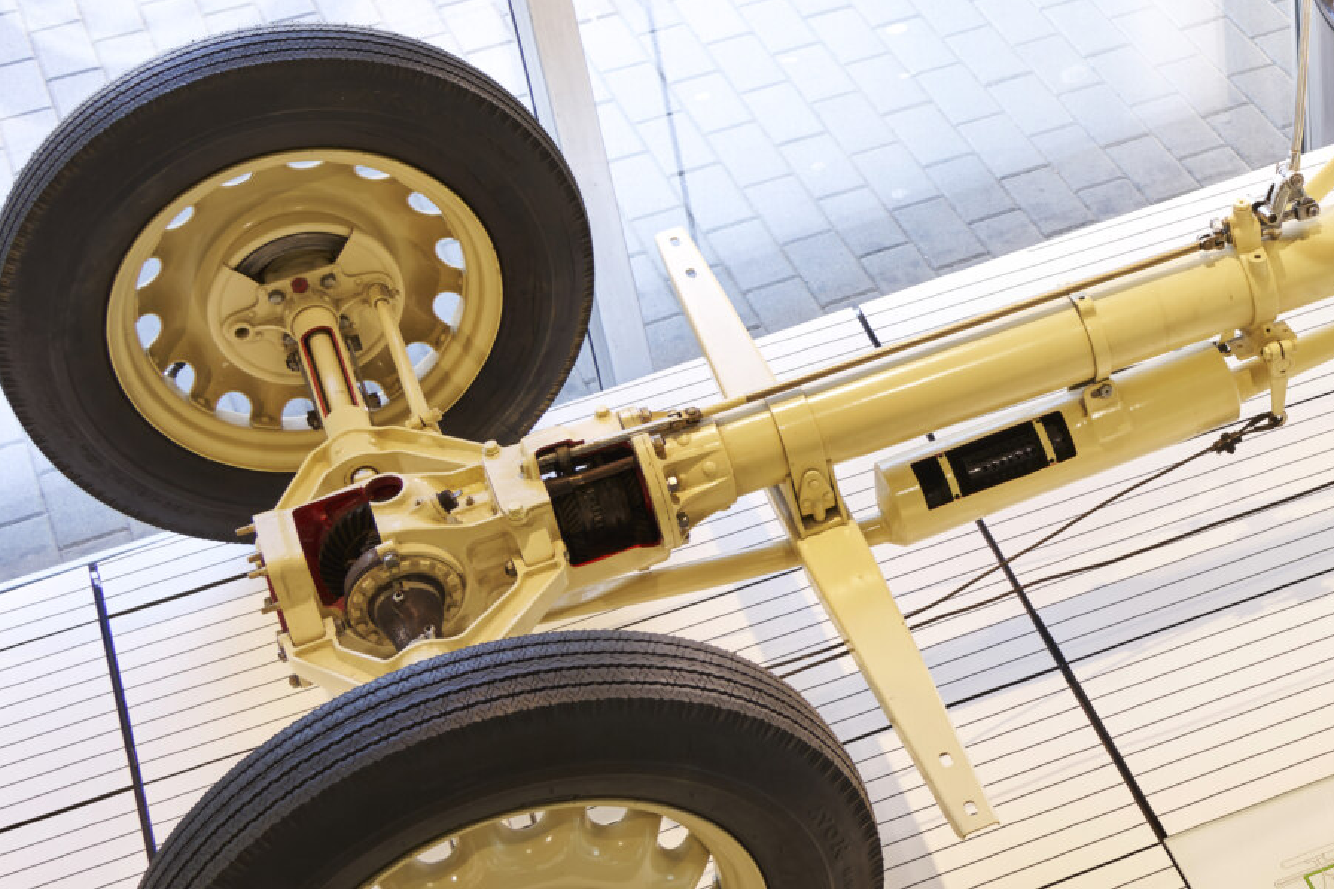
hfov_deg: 25.7
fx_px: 2778
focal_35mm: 75
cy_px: 305
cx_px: 1333
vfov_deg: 18.1
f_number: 9
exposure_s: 1/5
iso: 100
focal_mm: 35
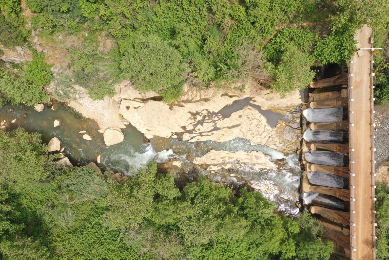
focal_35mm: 28
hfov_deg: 65.5
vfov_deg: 46.4
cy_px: 130
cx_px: 194
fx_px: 303
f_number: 5.6
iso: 100
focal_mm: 10.26
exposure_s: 1/320
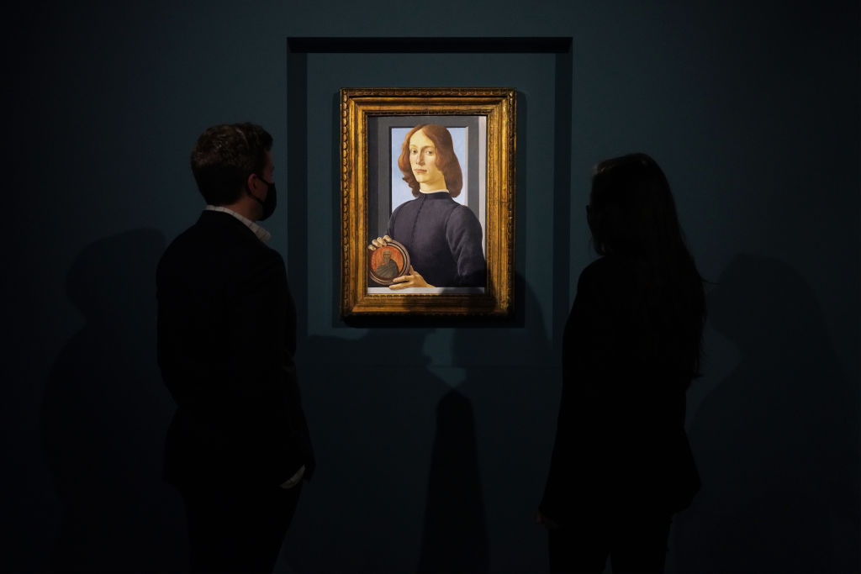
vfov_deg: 35.1
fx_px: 909
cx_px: 430
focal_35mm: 38
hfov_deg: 50.7
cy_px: 287
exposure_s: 1/250
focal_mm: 38
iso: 4000
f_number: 4.5
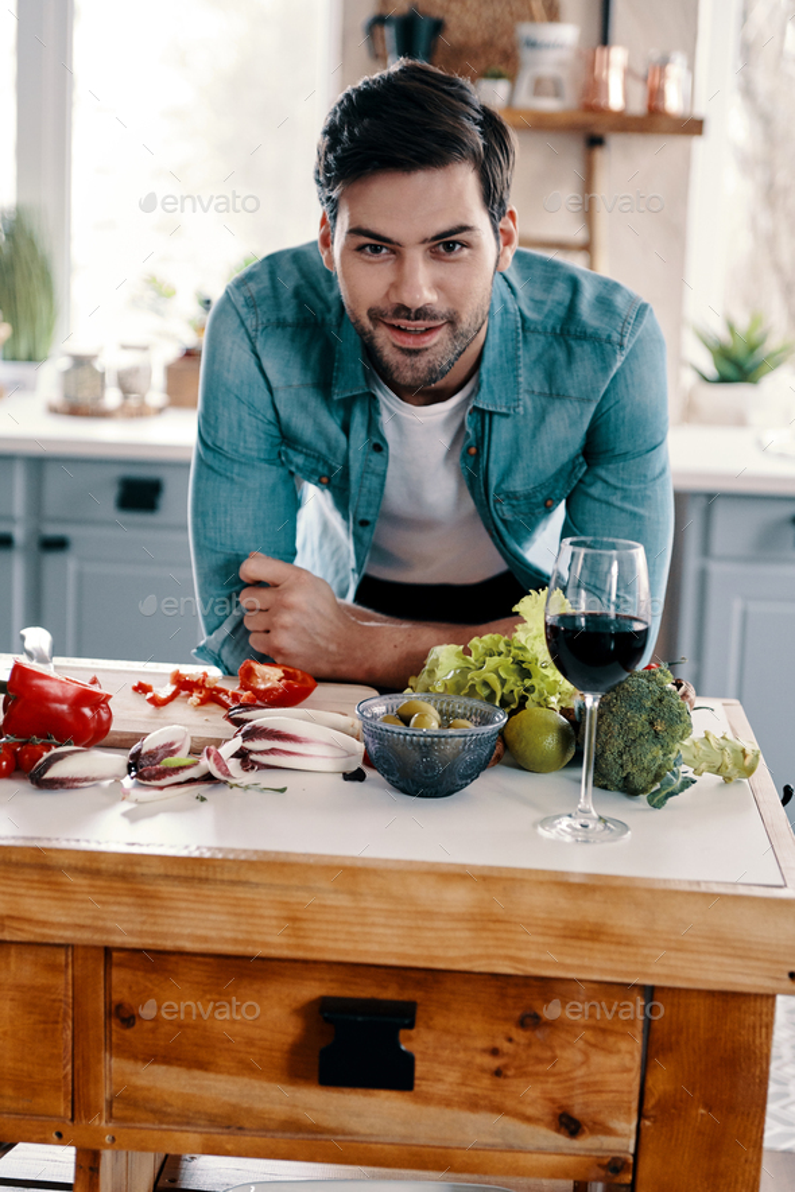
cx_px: 398
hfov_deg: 19.5
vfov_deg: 28.8
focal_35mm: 70
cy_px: 596
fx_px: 2319
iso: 2500
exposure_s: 1/125
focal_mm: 70
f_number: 3.2
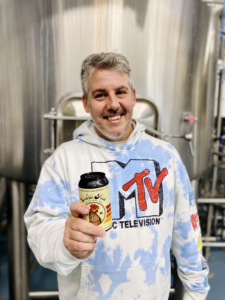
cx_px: 112
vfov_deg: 67.3
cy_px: 150
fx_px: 225
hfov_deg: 53.1
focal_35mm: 26
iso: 100
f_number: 1.8
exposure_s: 1/71
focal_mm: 4.25
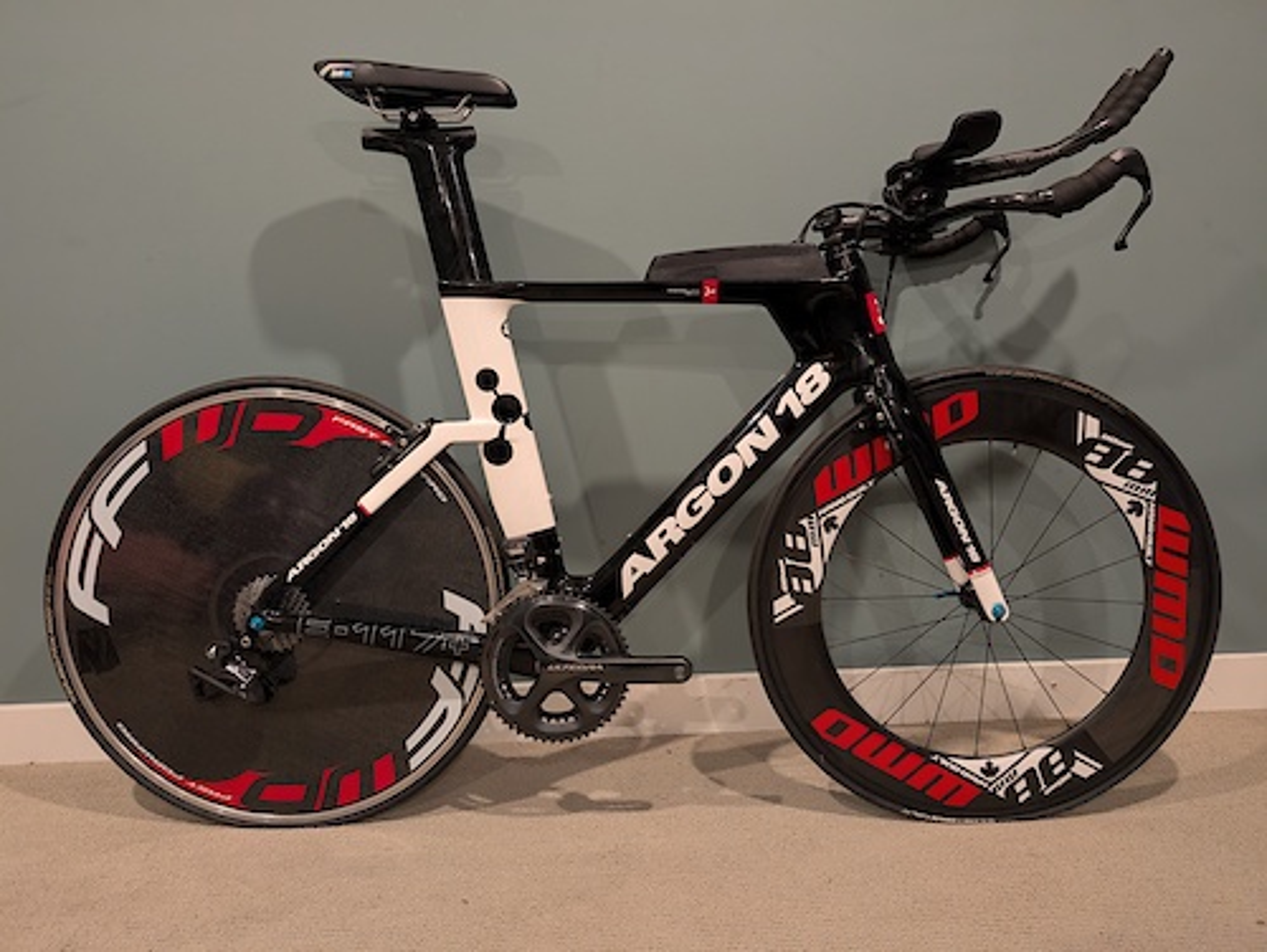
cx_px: 634
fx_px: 879
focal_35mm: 24
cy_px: 476
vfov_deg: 56.9
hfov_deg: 71.5
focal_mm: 6.9
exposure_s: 1/40
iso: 577
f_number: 1.68
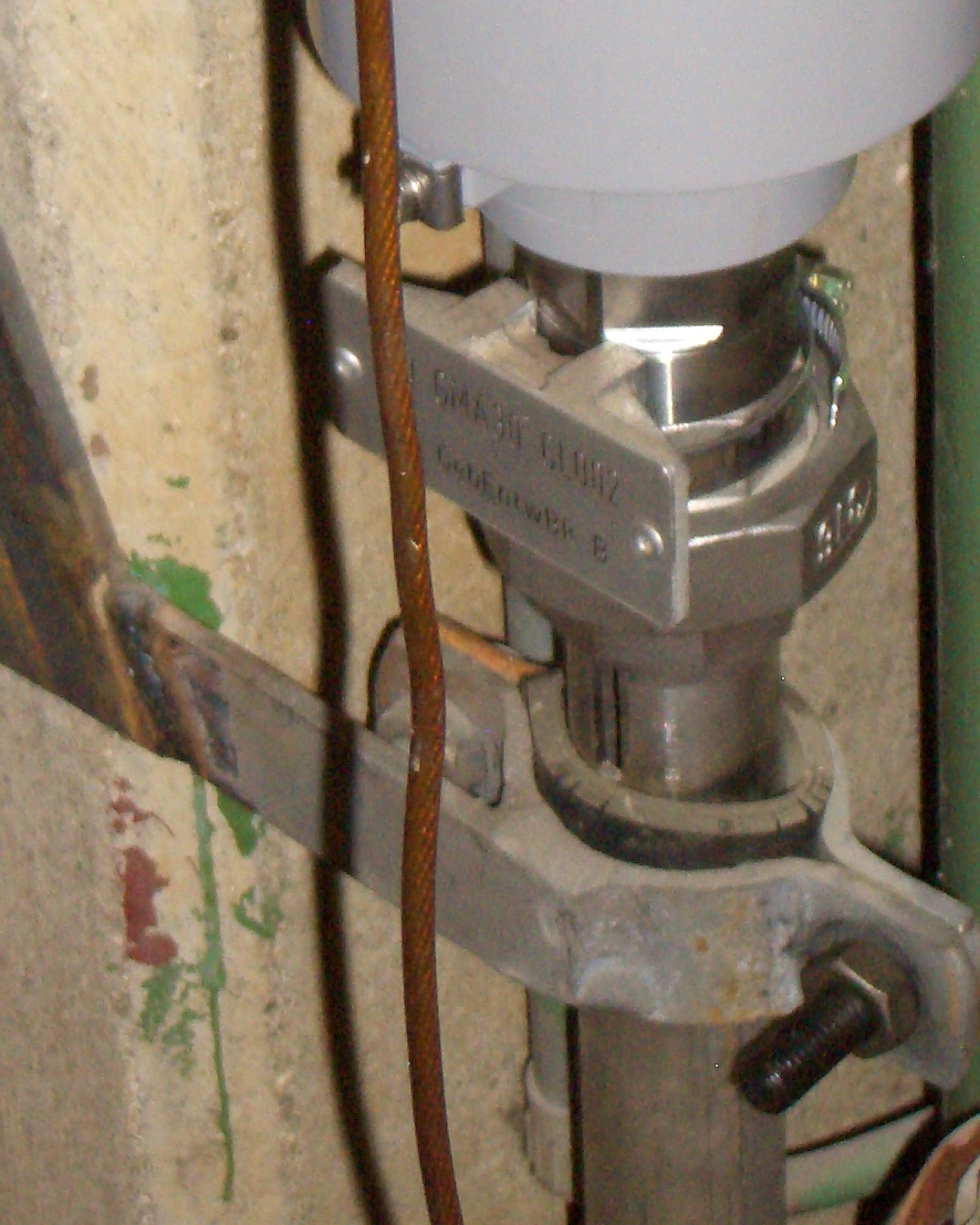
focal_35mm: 167
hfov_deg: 9.3
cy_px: -79
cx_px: 379
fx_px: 6053
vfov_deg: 11.4
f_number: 3.9
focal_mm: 12.2
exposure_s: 1/60
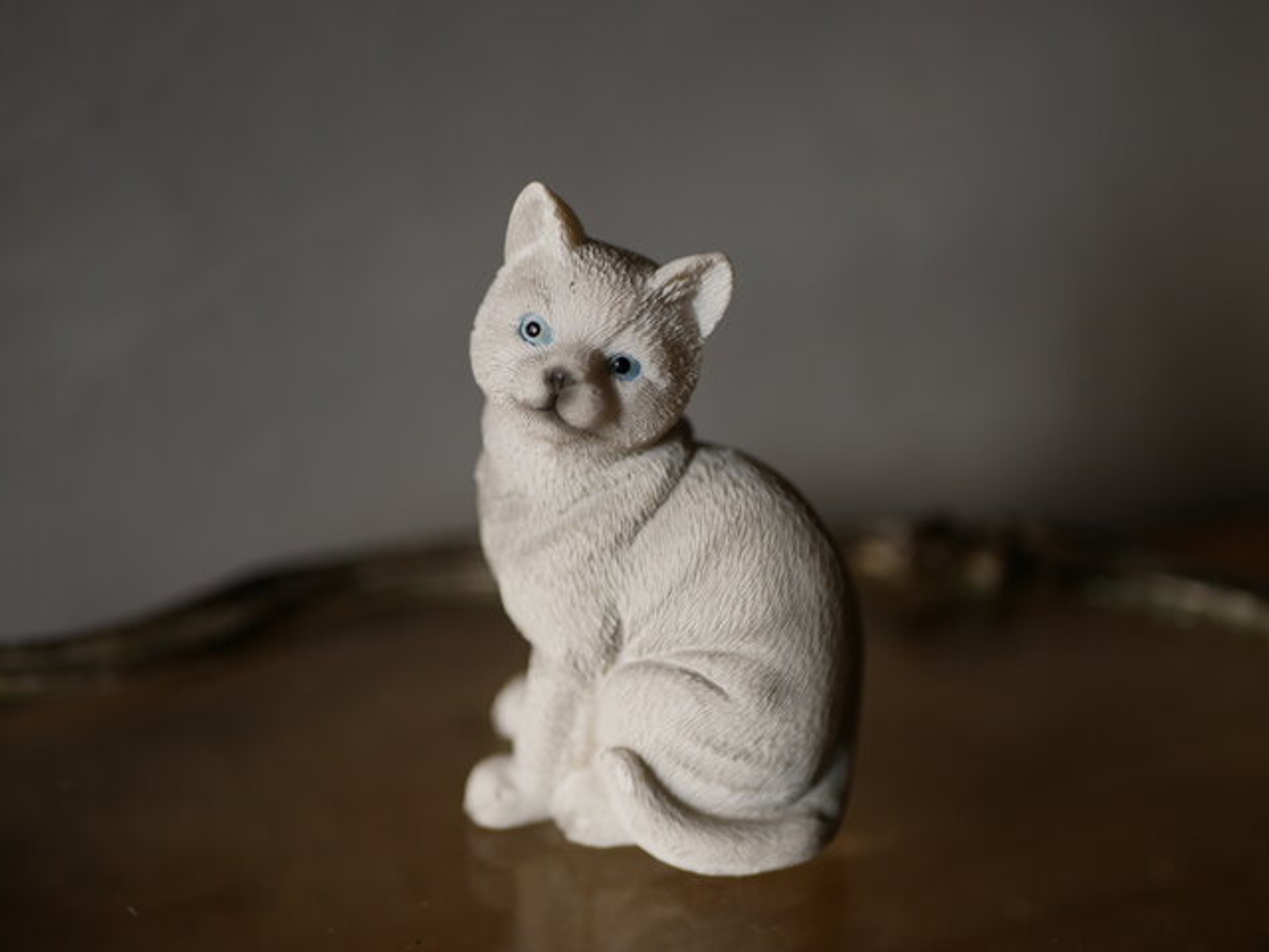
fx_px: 1833
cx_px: 634
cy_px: 476
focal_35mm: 50
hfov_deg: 38.2
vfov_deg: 29.1
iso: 200
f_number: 1.7
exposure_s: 1/80
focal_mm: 25
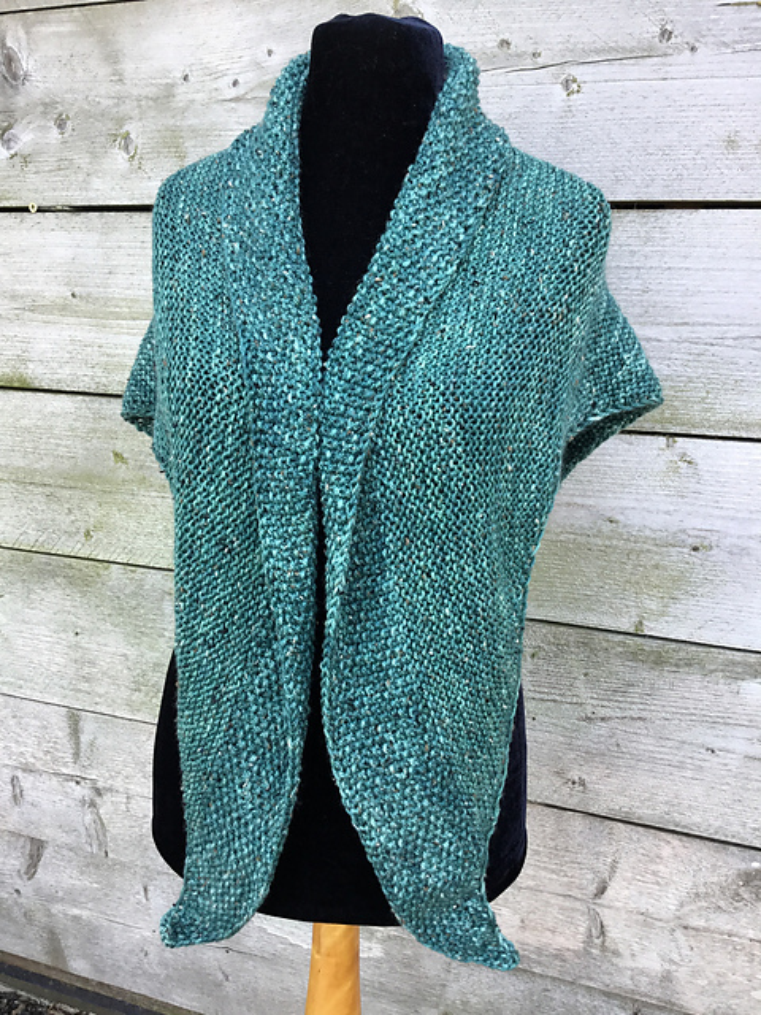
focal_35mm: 31
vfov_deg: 58.4
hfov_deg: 45.4
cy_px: 508
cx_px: 380
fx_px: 909
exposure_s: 1/100
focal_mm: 3.3
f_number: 2.4
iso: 40
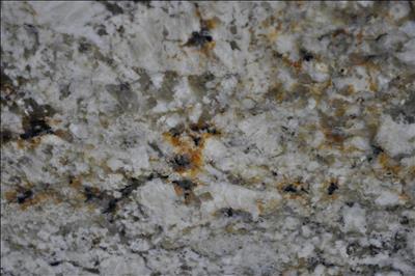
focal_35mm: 82
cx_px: 208
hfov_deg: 24.6
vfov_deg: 16.5
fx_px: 950
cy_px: 138
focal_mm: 55
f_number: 5.6
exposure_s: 1/50
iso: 800
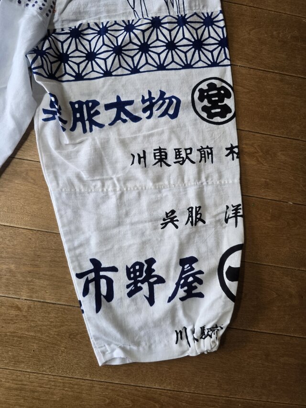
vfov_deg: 73.9
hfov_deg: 58.9
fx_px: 271
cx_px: 153
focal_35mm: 23
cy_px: 204
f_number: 1.7
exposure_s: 1/182
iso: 160
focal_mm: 6.3
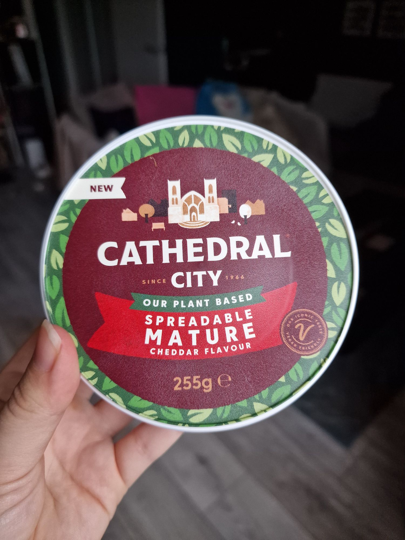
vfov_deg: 73.9
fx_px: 359
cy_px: 270
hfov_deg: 58.9
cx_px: 202
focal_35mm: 23
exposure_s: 1/100
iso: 400
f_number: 1.8
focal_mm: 6.4
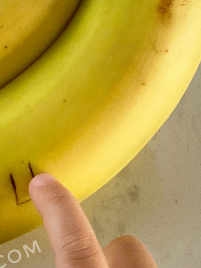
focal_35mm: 225
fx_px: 1742
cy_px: 168
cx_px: -141
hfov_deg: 6.5
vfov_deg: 8.8
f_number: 2
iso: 250
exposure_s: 1/122
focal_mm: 6
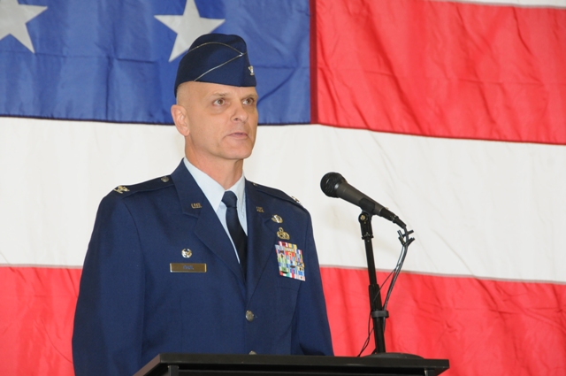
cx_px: 283
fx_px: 3180
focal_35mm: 202
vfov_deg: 6.8
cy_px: 188
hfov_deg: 10.2
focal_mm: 135
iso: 800
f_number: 9
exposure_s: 1/100
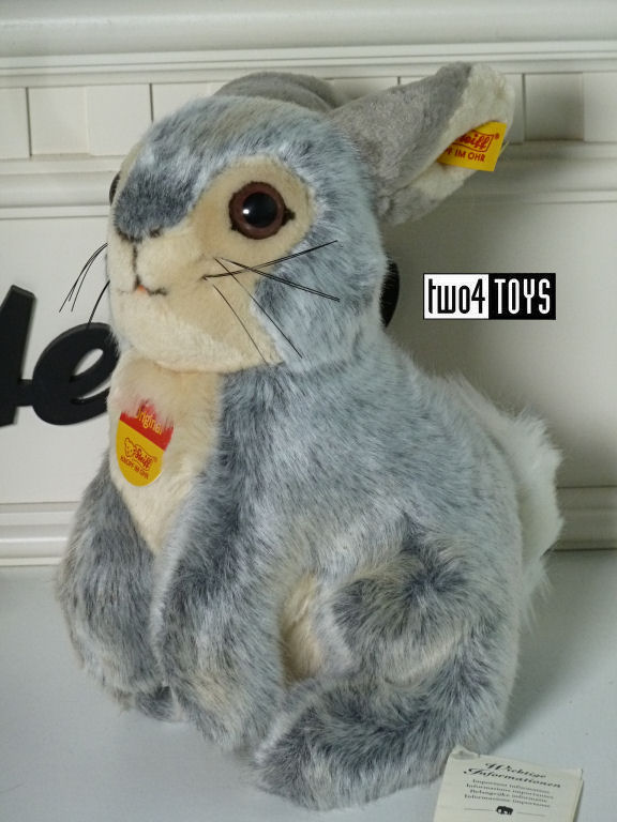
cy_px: 411
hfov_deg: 7.6
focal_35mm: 196
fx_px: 4658
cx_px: 308
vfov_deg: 10.1
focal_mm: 32.1
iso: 400
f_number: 4.5
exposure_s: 1/40
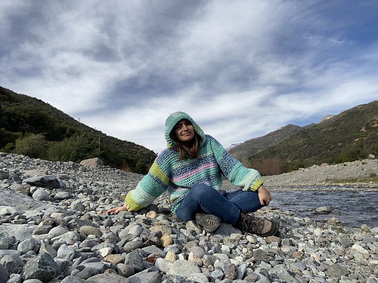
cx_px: 189
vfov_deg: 58.9
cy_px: 142
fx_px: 251
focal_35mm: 23
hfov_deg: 73.9
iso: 25
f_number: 2.2
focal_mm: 2.71
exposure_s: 1/1199
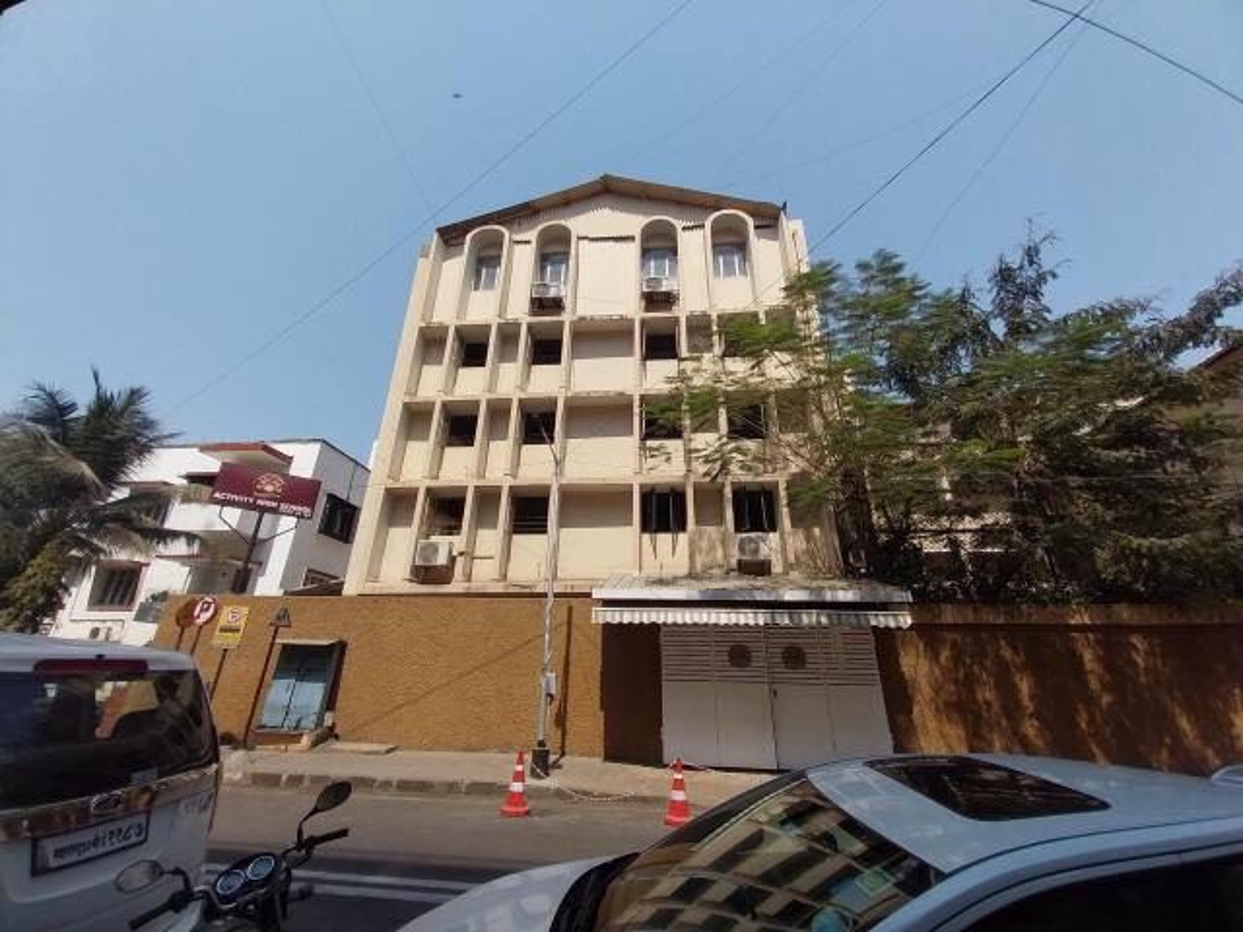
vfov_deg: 89.9
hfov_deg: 106.2
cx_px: 622
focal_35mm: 13
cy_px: 466
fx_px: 467
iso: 67
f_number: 2.2
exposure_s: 1/1747
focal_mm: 1.3
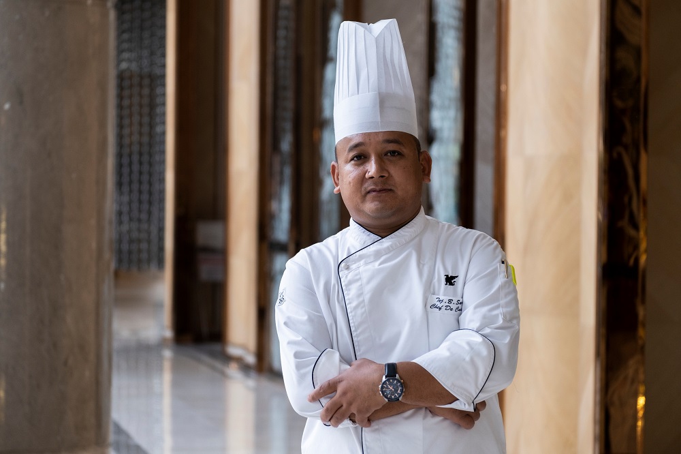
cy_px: 227
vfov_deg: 10.1
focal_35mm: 136
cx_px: 340
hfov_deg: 15.1
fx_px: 2572
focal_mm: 90.4
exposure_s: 1/30
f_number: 3.9
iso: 400
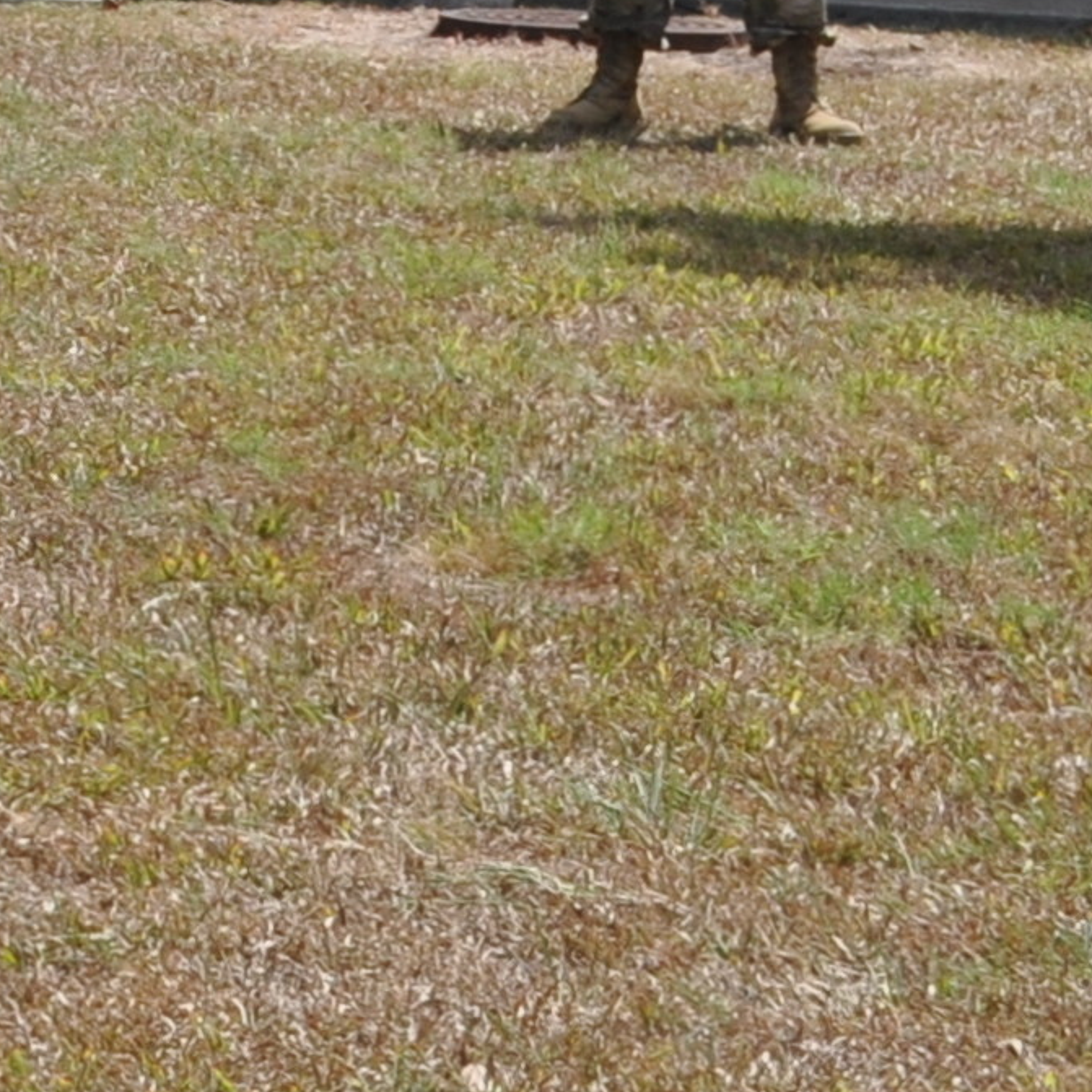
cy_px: -662
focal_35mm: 228
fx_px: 8137
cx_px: -1997
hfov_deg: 7.0
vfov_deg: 7.5
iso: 200
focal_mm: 28
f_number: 9
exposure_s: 1/320
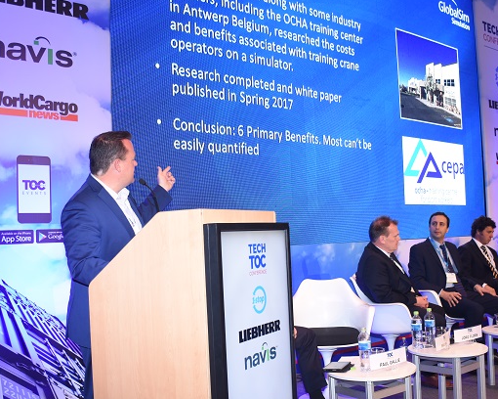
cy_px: 213
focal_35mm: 37
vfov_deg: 40.1
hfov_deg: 49.1
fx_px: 545
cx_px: 255
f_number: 3.5
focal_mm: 18
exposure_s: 1/30
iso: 400
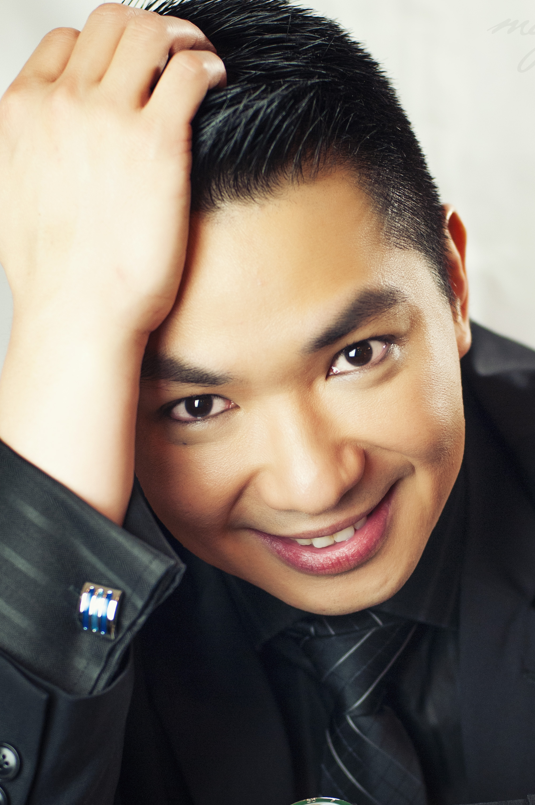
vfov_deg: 19.2
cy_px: 544
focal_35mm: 106
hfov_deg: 12.9
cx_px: 358
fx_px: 2369
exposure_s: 1/125
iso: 250
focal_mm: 50
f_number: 2.8
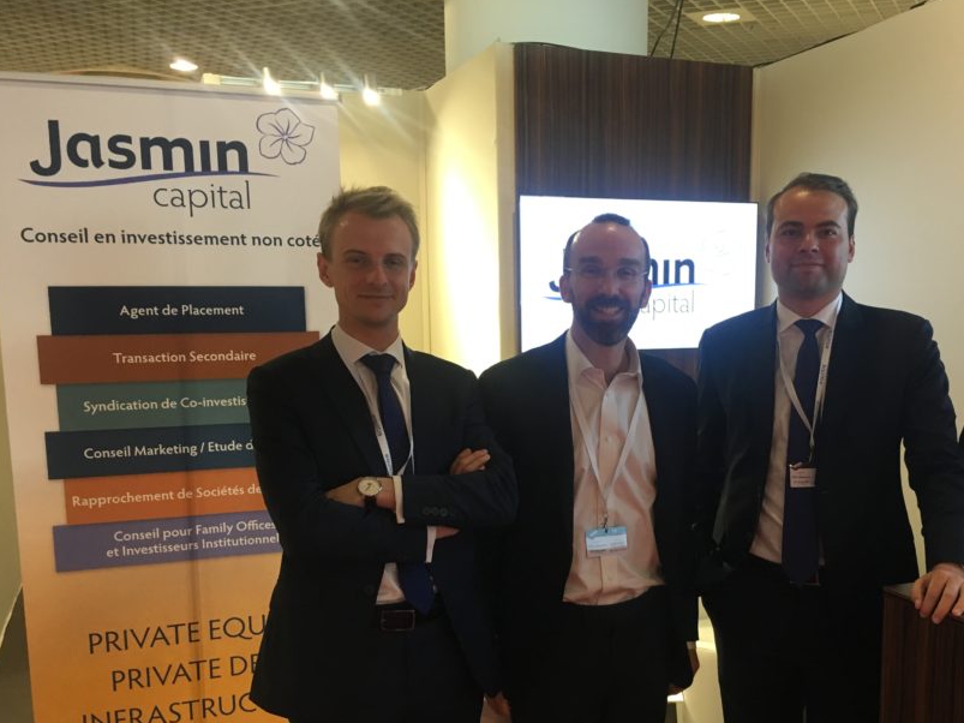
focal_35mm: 37
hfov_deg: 49.6
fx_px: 1030
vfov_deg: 38.4
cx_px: 607
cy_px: 455
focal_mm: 4.15
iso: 125
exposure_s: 1/33
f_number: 2.2
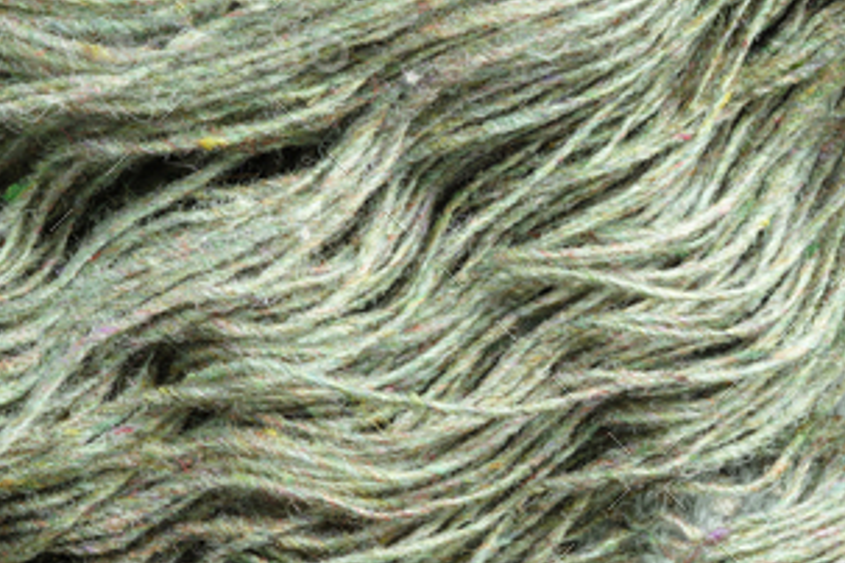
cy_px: 183
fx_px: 4107
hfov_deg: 11.7
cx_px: 633
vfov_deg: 7.8
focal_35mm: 175
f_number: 8
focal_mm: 60
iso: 320
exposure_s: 1/200
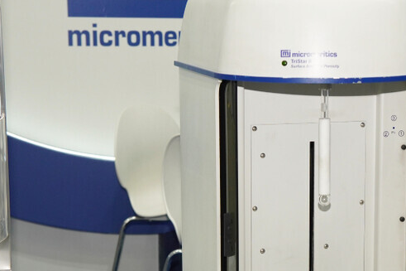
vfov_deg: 15.0
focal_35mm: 91
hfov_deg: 22.1
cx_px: 318
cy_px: 185
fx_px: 1026
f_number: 4
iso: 800
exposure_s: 1/160
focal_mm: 31
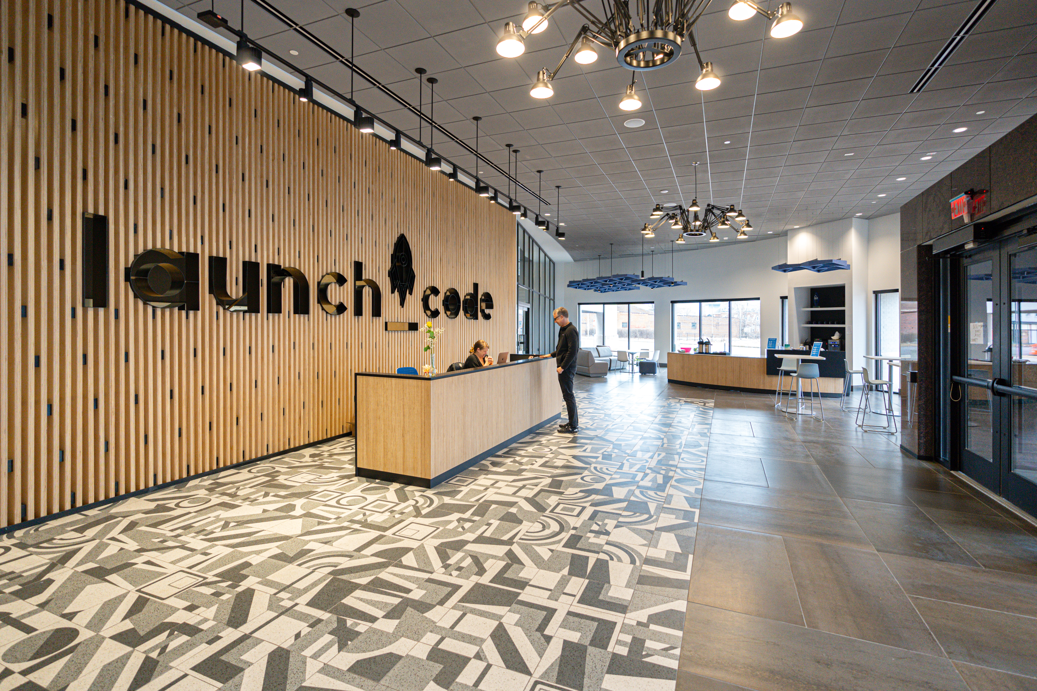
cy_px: 346
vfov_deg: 72.1
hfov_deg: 95.0
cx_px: 518
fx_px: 475
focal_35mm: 16
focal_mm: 11
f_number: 1.8
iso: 250
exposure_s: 1/125
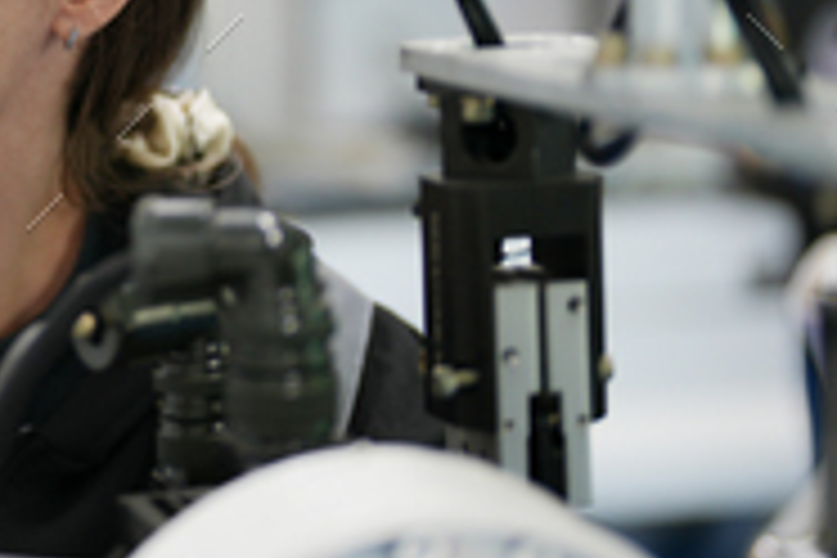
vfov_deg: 8.6
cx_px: -202
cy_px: -29
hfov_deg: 12.6
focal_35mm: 159
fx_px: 3696
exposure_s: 1/125
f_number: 1.2
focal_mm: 50
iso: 125
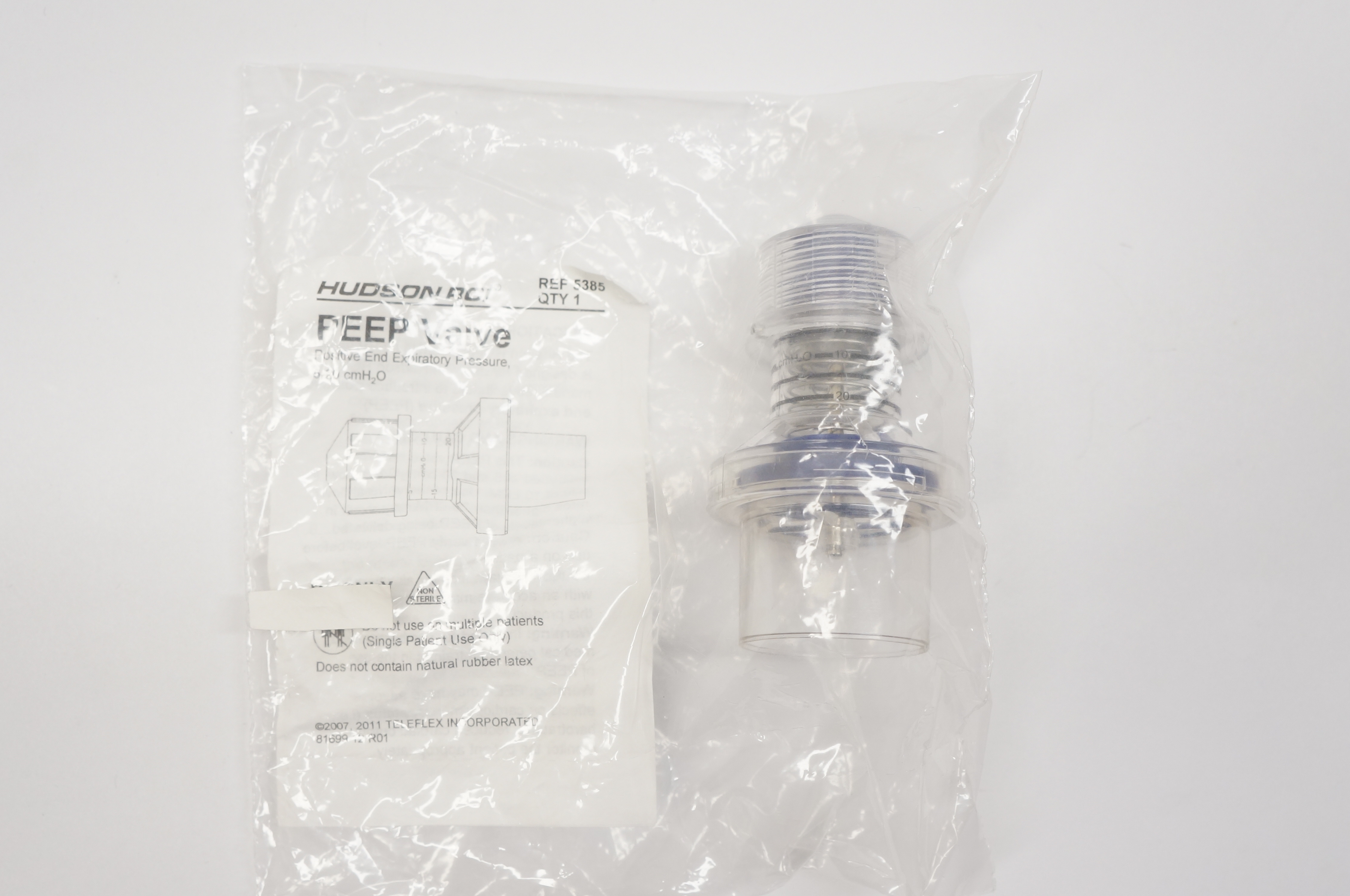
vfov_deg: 36.8
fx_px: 1349
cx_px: 618
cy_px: 486
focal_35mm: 36
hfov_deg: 53.1
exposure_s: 1/100
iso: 400
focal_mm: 22
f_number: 5.6
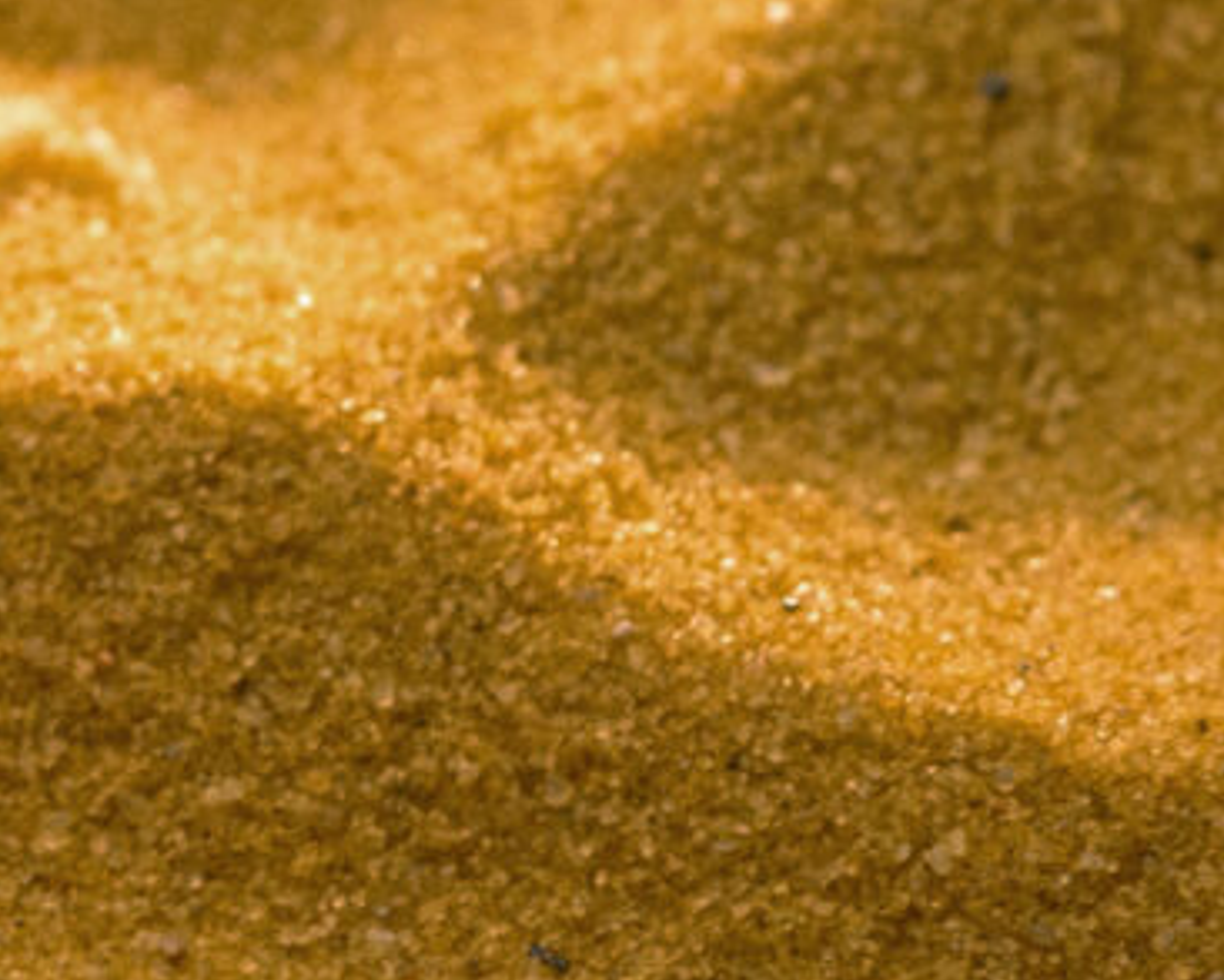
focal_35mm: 690
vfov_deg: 2.2
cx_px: -1769
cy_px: -651
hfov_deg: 2.8
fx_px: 25002
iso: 500
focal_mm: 105
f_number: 11
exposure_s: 1/15
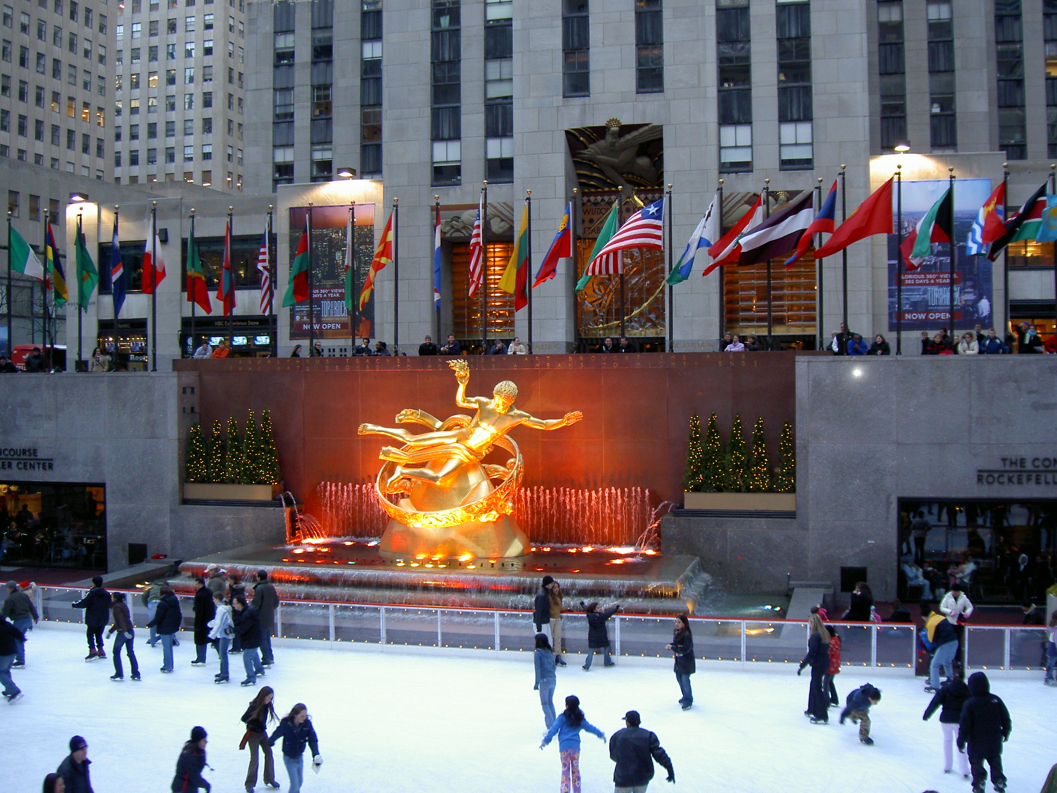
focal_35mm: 39
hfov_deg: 47.9
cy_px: 396
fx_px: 1191
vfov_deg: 36.8
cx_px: 528
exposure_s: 1/60
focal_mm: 8
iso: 100
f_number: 2.8
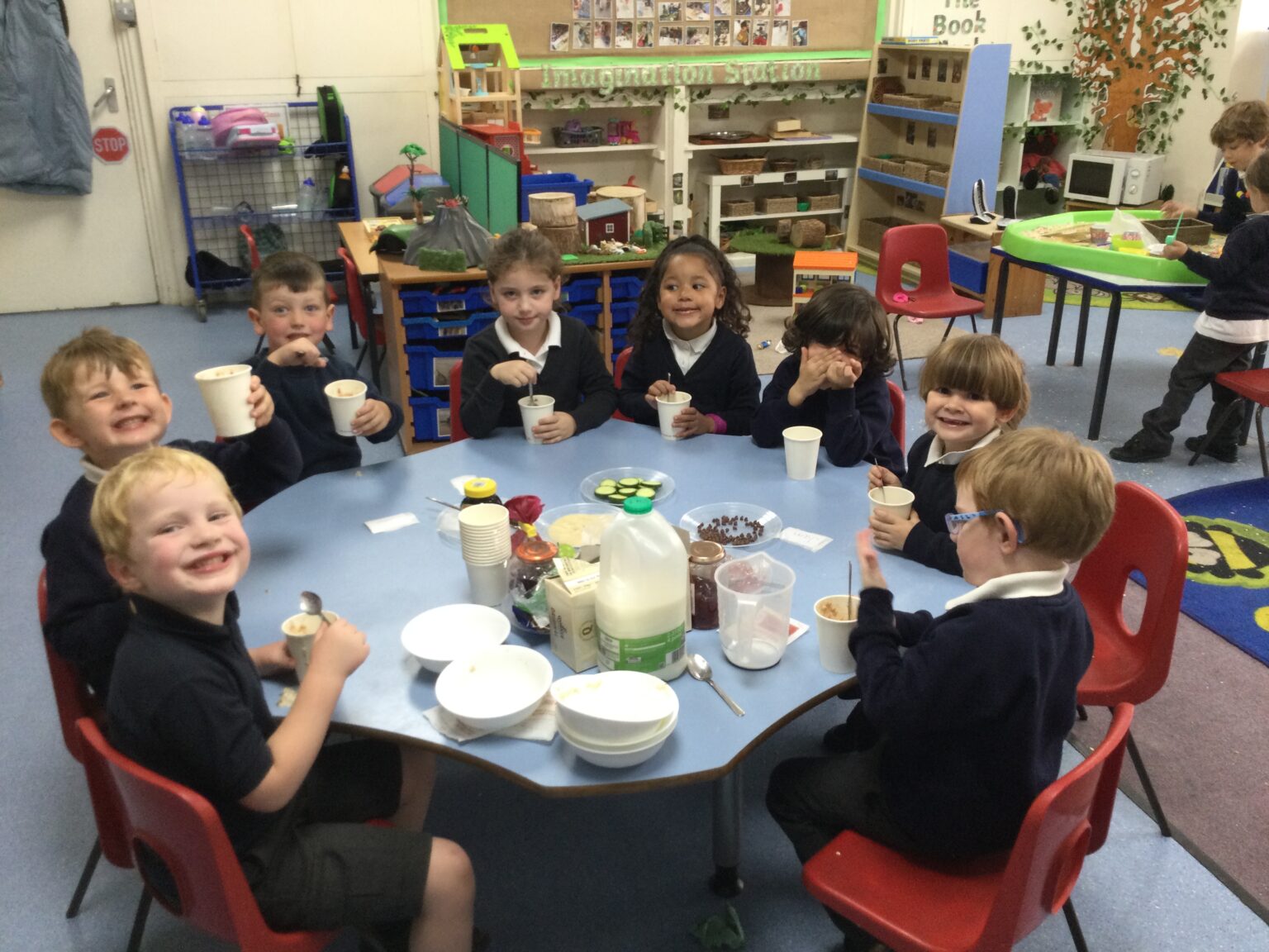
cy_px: 476
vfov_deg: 45.4
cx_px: 634
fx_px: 1136
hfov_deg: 58.4
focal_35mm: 31
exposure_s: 1/33
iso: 100
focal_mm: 3.3
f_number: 2.4
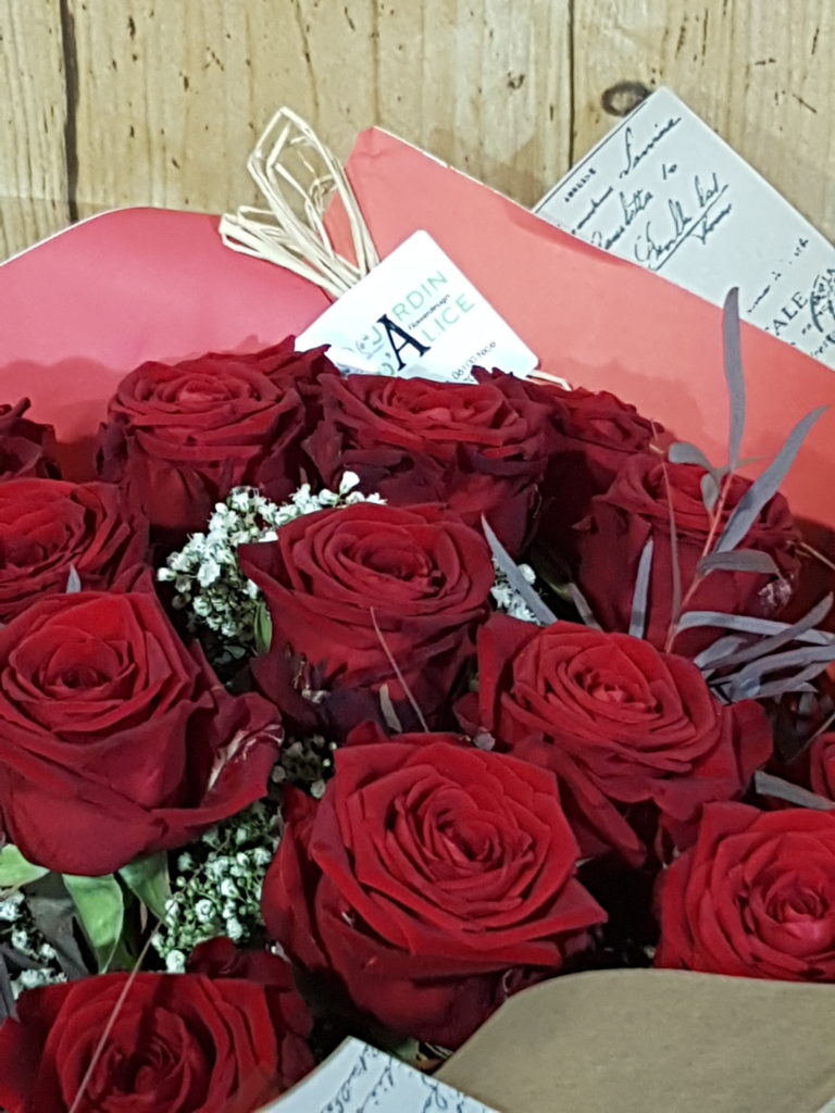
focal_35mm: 26
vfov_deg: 67.3
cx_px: 418
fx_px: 836
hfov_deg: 53.1
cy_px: 556
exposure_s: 1/50
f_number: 1.7
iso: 125
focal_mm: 4.2
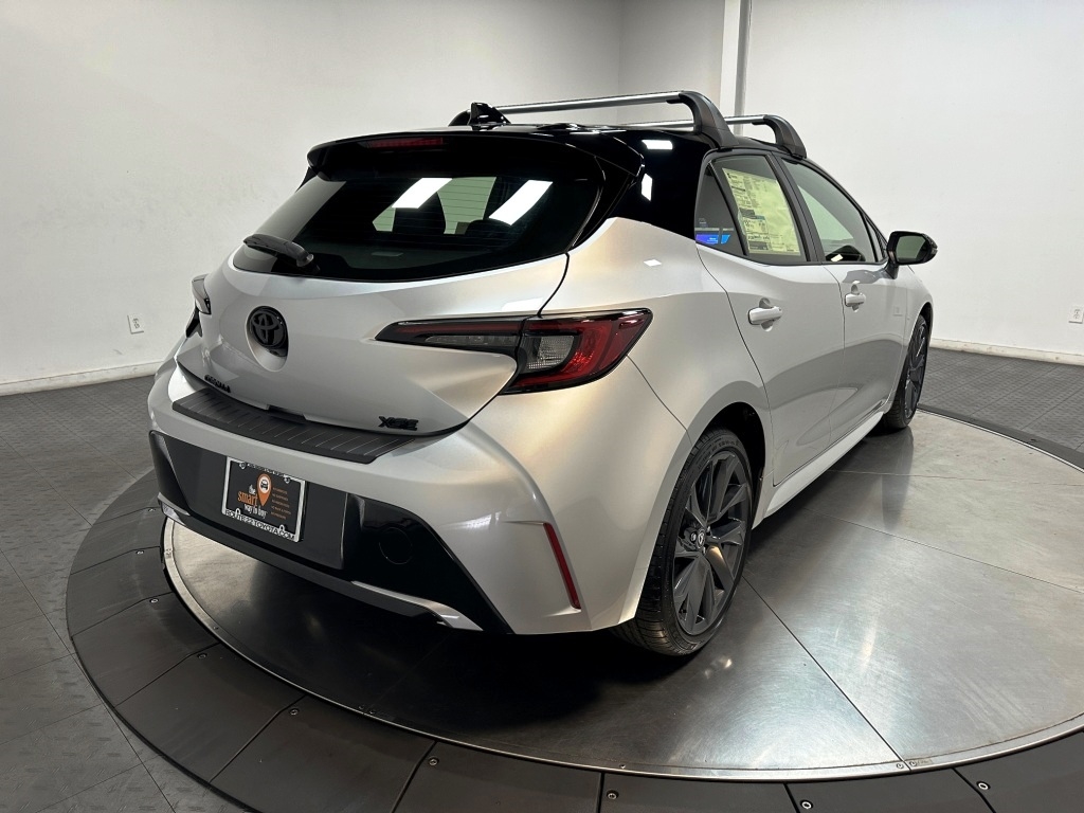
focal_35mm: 24
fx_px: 752
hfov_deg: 71.6
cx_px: 542
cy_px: 406
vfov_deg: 56.8
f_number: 1.78
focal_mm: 6.86
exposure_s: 1/60
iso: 200
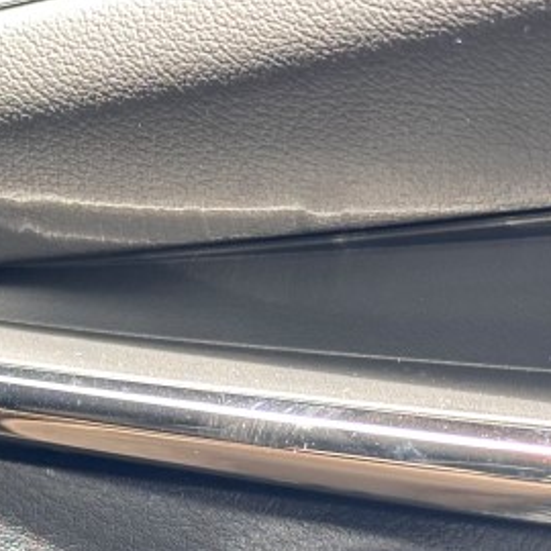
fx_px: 2899
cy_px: 608
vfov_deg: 10.7
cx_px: 20
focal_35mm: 161
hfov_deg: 10.8
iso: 125
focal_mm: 6.86
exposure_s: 1/60
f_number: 1.78
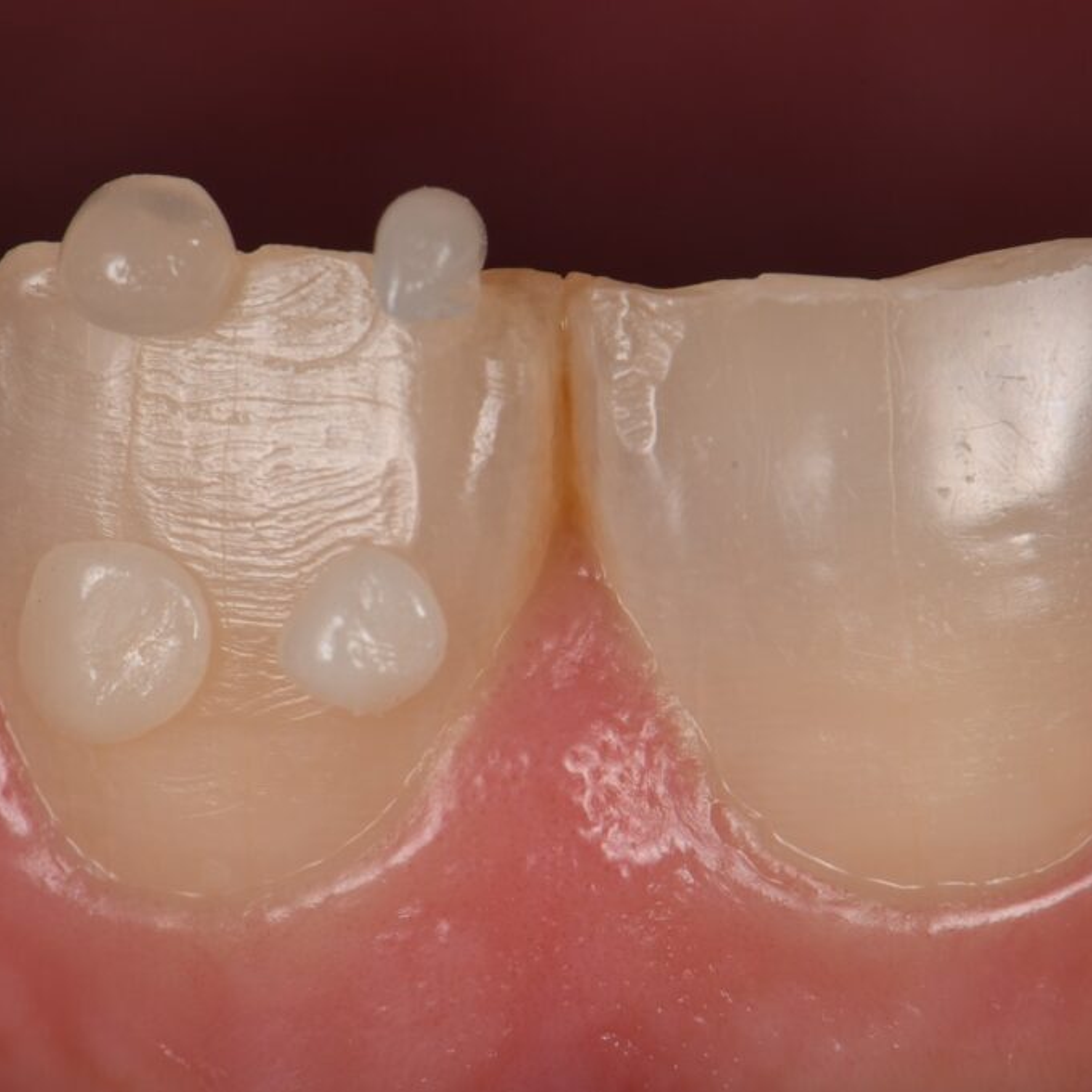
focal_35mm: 201
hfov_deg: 8.7
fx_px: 7174
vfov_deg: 8.7
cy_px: 546
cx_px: 552
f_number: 32
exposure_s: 1/160
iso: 200
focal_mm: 105
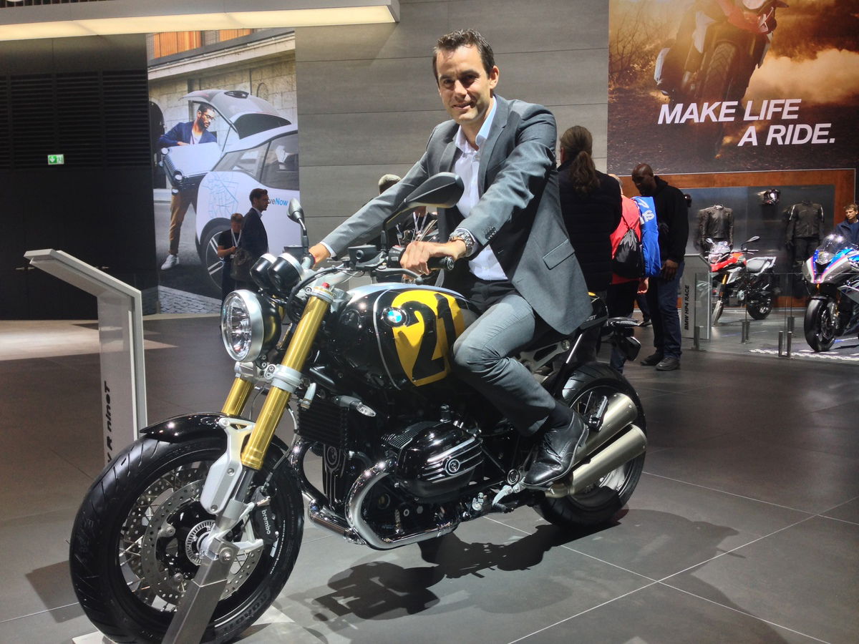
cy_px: 322
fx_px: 819
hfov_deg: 55.4
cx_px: 430
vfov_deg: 42.9
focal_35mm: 33
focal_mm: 4.12
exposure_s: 1/60
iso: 64
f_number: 2.4
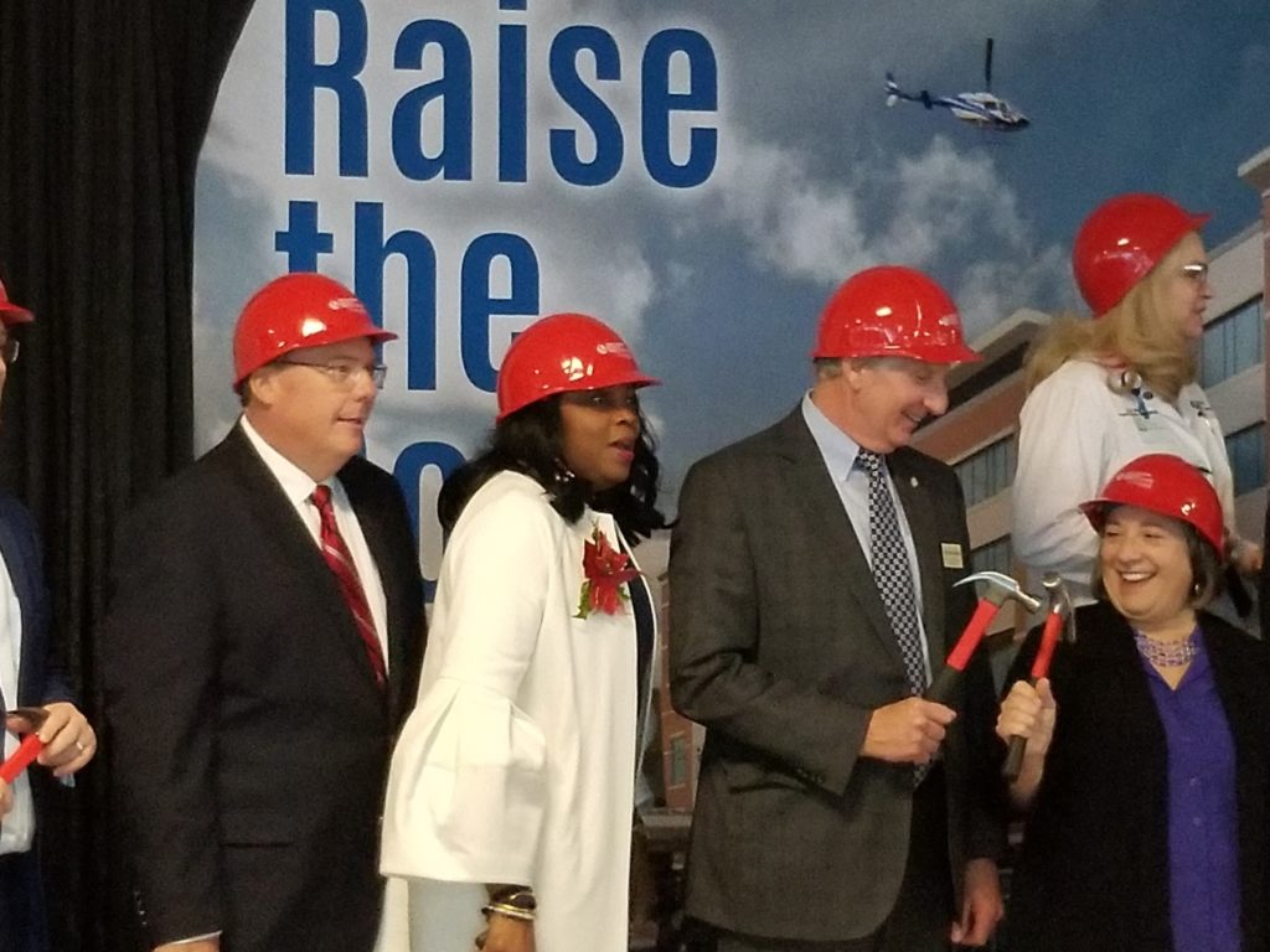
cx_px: 635
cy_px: 476
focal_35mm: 26
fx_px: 954
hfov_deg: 67.3
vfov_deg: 53.1
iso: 500
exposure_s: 1/60
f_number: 1.7
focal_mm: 4.25
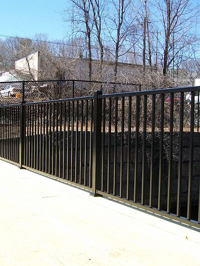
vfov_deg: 38.9
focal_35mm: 49
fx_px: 377
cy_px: 131
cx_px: 90
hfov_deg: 29.7
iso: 64
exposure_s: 1/640
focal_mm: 6
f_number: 2.7
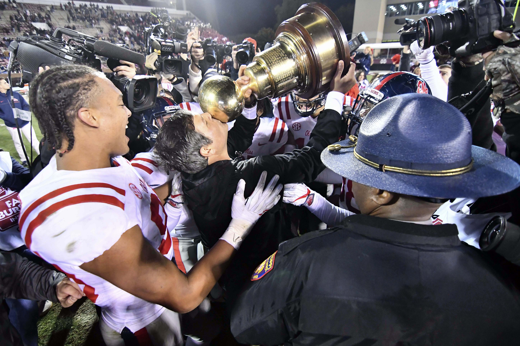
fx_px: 238
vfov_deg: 72.1
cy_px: 173
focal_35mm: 16
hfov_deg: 95.0
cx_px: 260
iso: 4000
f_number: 2.8
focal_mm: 11
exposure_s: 1/1250
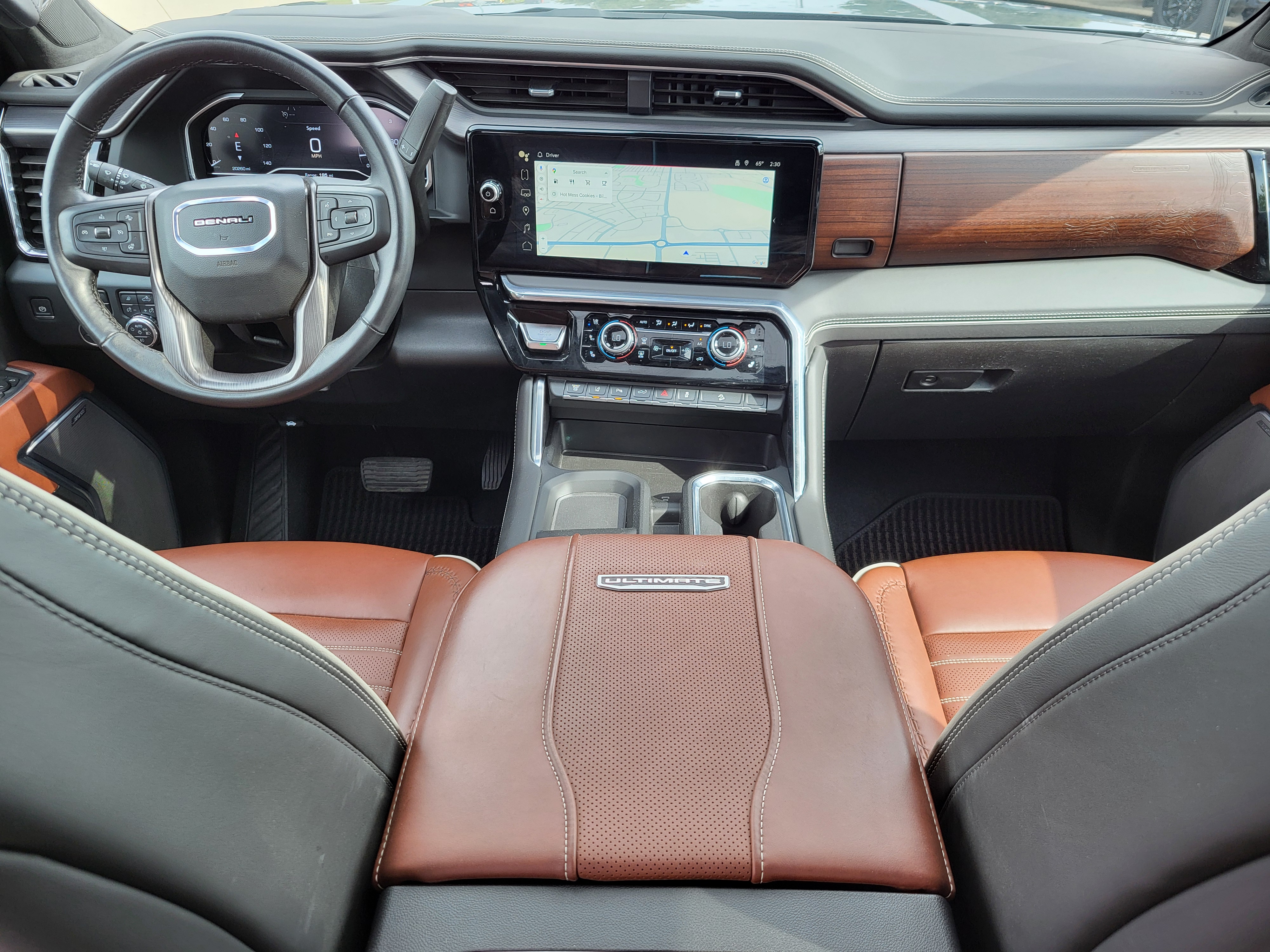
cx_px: 635
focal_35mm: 26
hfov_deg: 67.3
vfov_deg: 53.1
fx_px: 954
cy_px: 476
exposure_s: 1/125
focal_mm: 5.4
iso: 40
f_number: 1.8
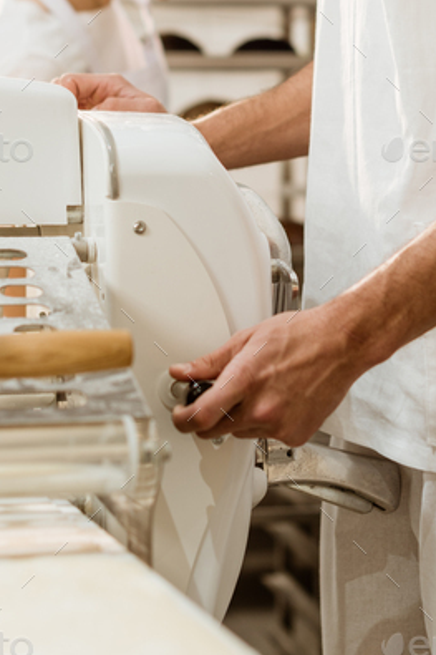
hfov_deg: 12.2
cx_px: 202
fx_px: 2036
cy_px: 136
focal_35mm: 112
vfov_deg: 18.1
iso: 160
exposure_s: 1/250
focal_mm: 50
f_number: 2.5
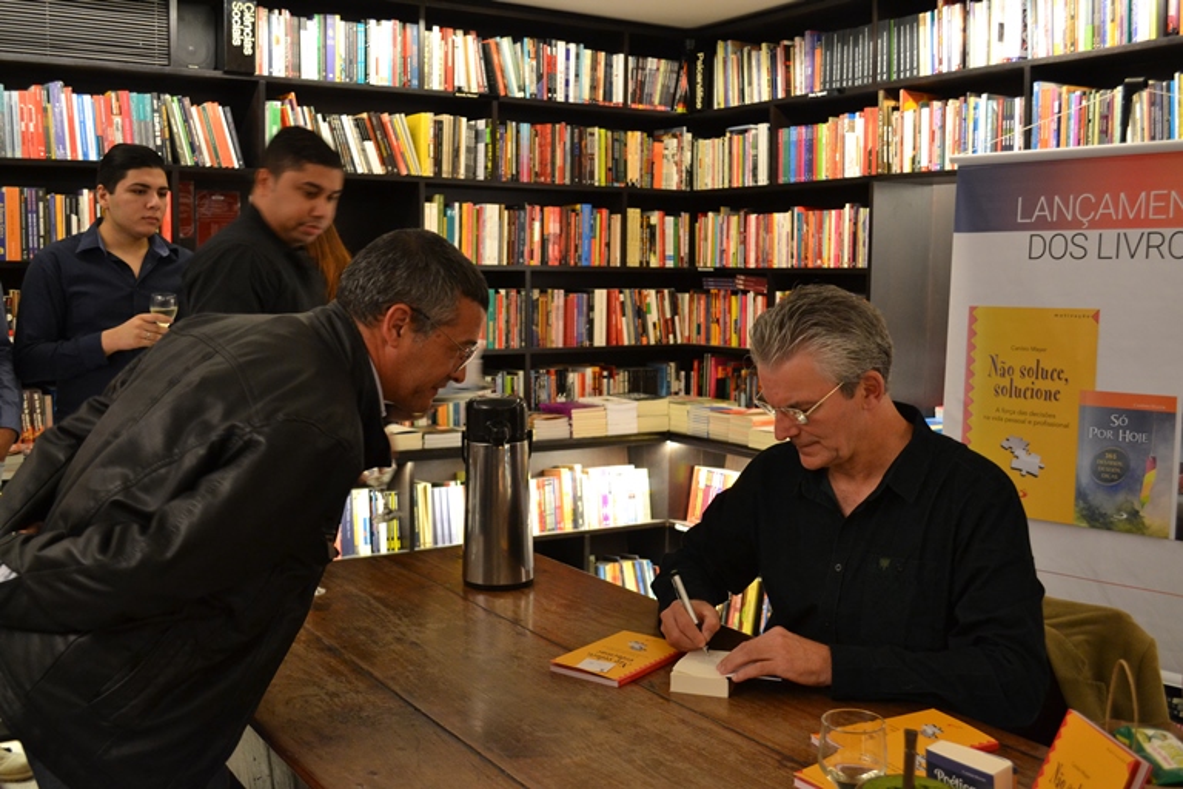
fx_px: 1183
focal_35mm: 36
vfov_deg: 36.9
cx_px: 592
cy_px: 394
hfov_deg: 53.1
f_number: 4
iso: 1100
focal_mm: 24
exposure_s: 1/15
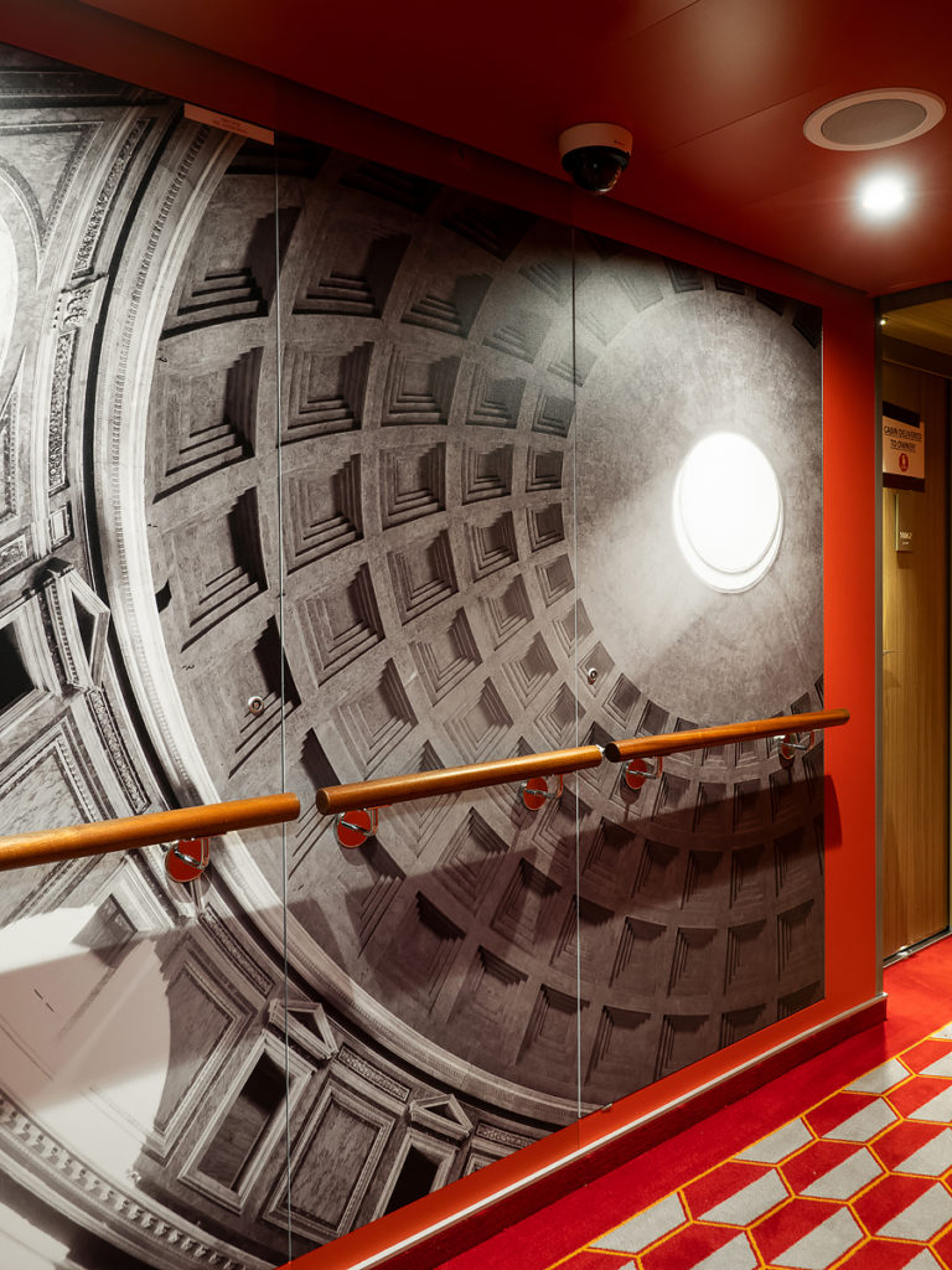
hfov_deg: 53.1
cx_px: 476
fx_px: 953
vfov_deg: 67.3
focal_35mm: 26
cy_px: 635
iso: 400
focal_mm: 13
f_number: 4.8
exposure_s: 1/5
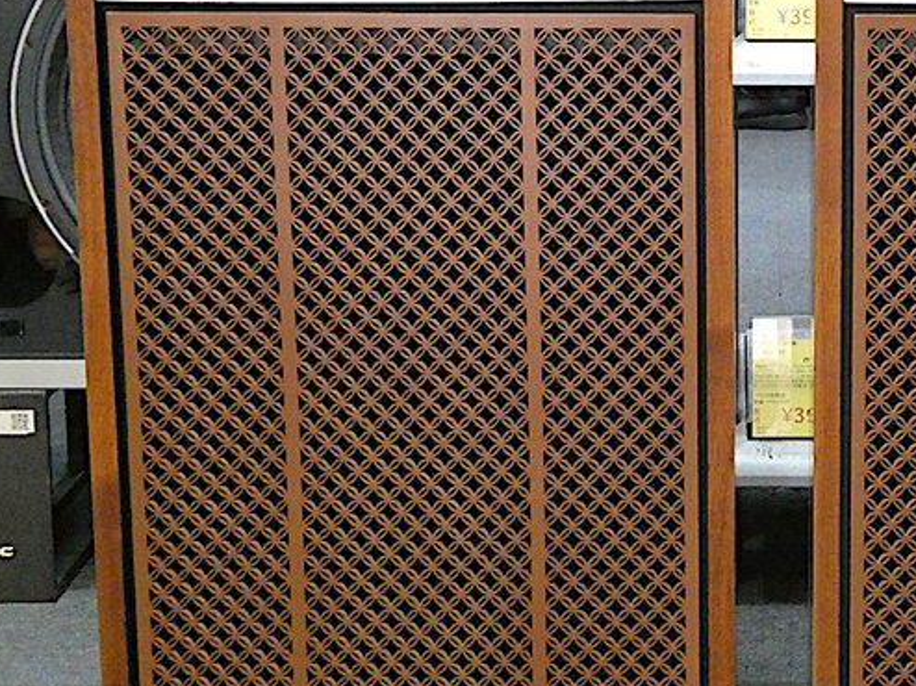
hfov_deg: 18.5
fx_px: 2777
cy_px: 330
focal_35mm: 105
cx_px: 771
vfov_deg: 14.1
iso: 1600
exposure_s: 1/50
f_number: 4.1
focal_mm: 9.6
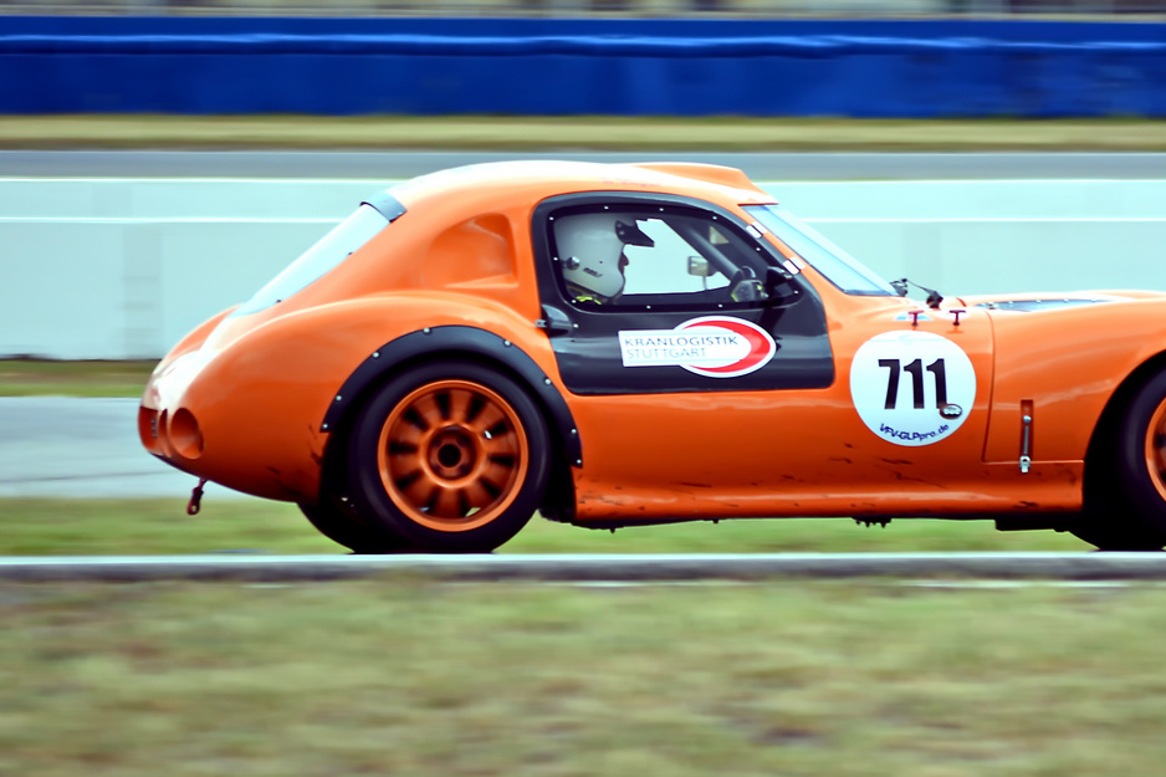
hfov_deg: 5.9
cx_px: 709
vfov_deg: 3.9
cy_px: 312
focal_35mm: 350
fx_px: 11329
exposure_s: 1/320
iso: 100
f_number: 6.3
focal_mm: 135
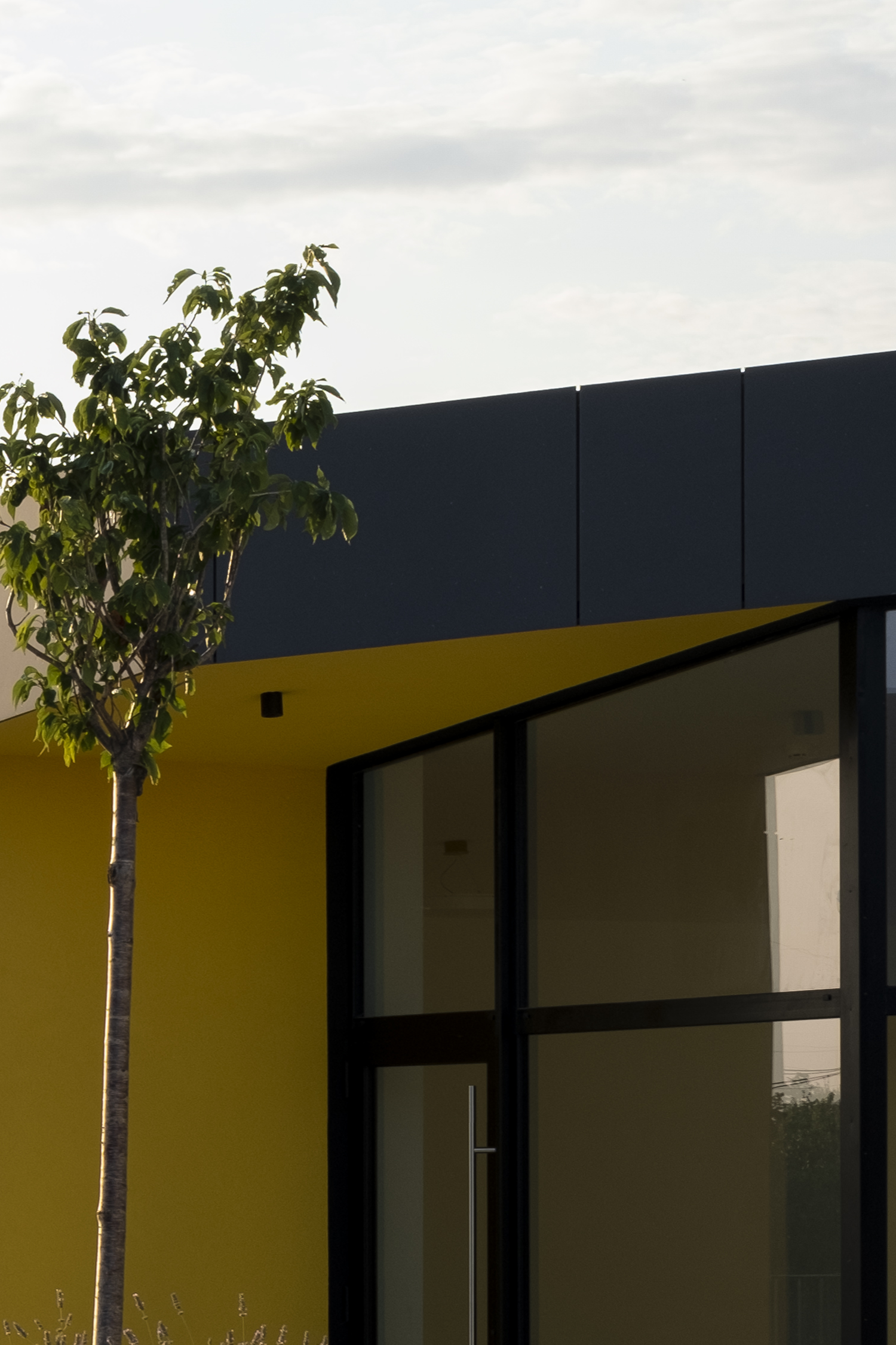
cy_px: 1123
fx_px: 5488
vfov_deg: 13.9
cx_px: -270
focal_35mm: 147
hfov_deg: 9.2
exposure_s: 1/125
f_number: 8
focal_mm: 35
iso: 160
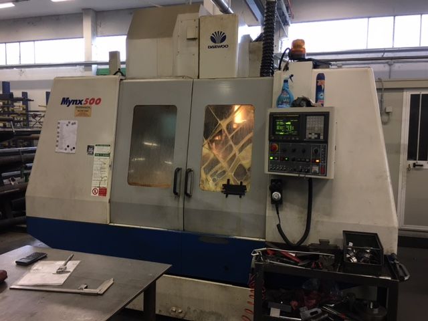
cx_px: 214
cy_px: 160
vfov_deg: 48.2
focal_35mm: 29
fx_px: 359
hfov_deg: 61.7
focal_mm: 4.15
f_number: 2.2
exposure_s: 1/33
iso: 125
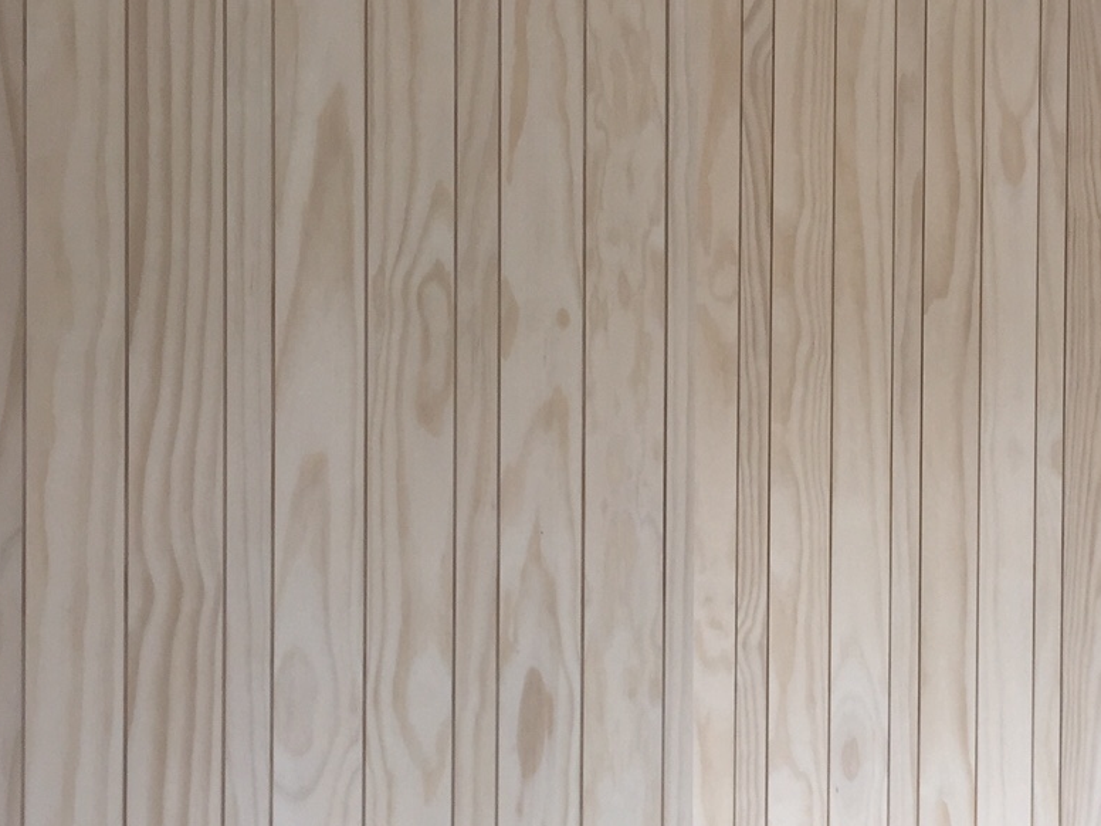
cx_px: 776
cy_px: 641
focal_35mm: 61
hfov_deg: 31.3
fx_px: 1940
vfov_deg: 23.7
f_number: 2.2
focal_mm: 4.15
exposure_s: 1/50
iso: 32
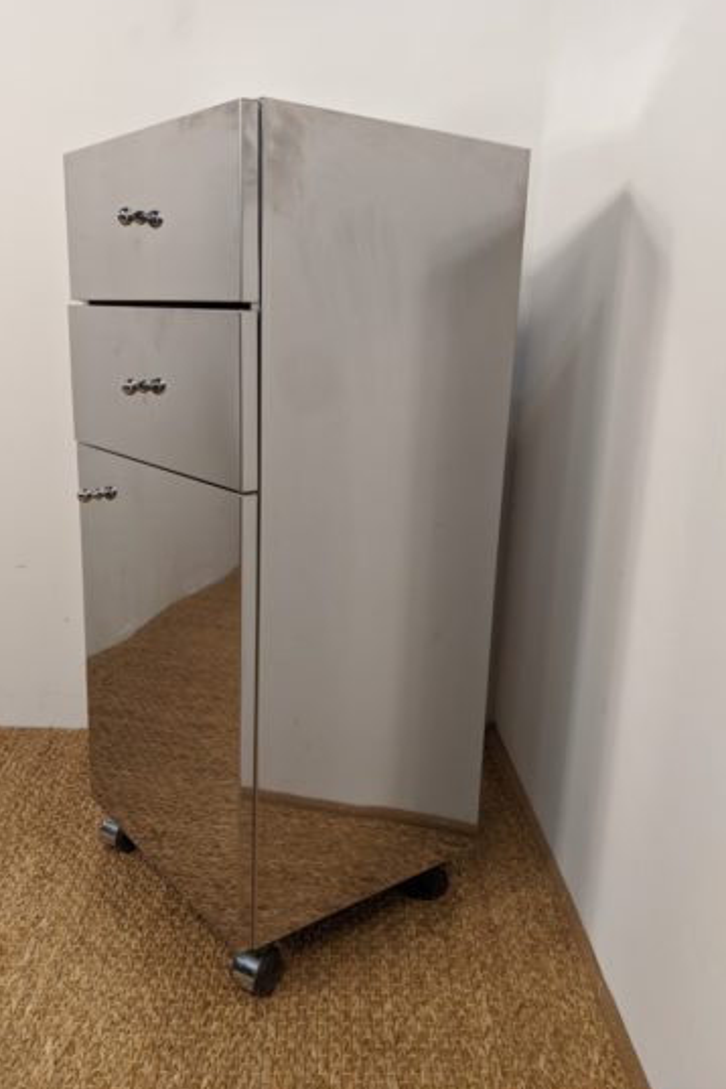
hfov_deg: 44.9
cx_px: 322
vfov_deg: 63.6
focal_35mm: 29
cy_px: 530
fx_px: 877
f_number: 1.8
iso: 91
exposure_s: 1/59.9
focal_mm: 4.44
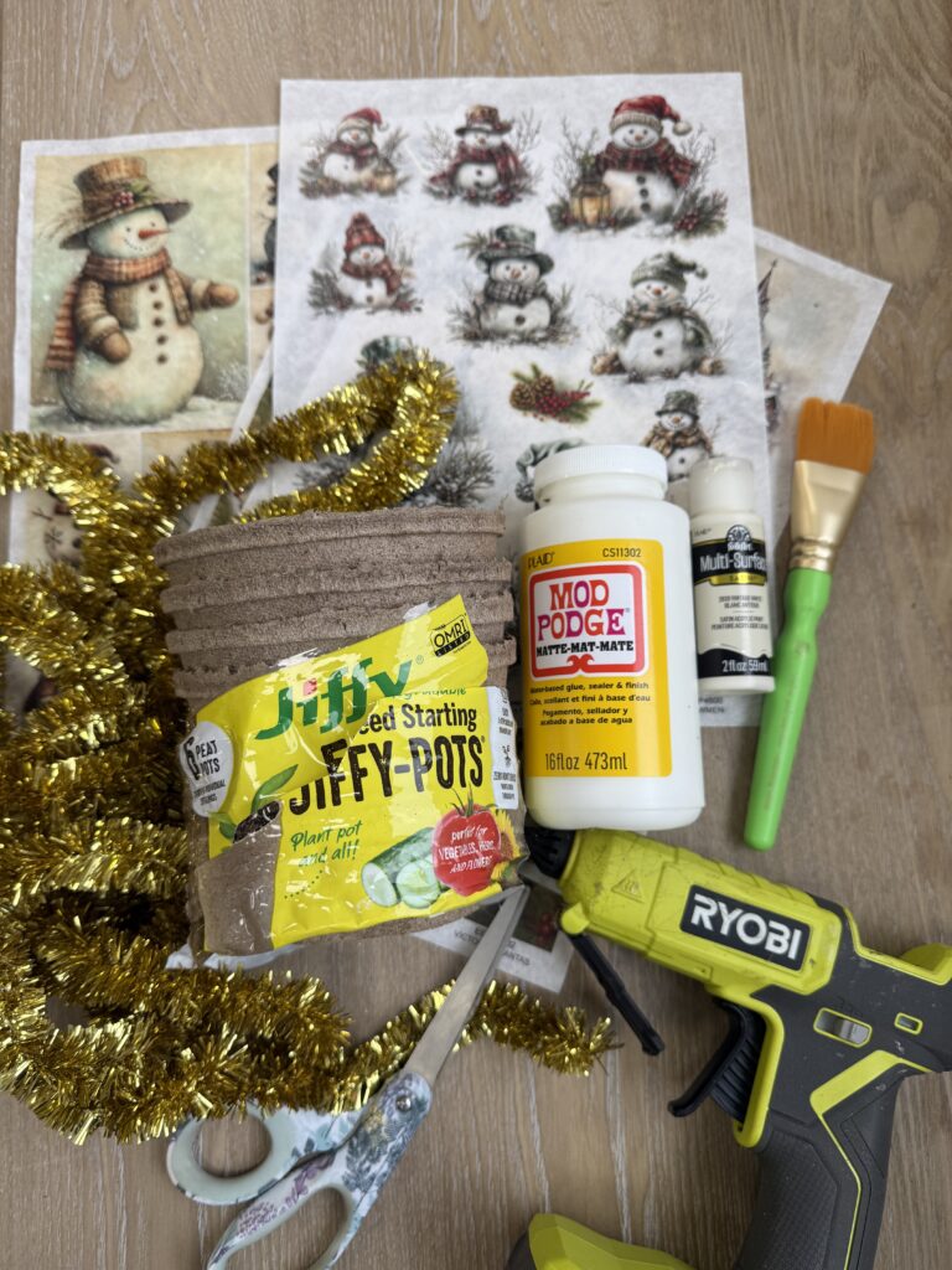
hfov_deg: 56.8
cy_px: 635
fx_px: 880
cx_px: 476
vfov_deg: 71.6
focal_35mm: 24
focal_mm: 6.76
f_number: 1.78
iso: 64
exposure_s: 1/166
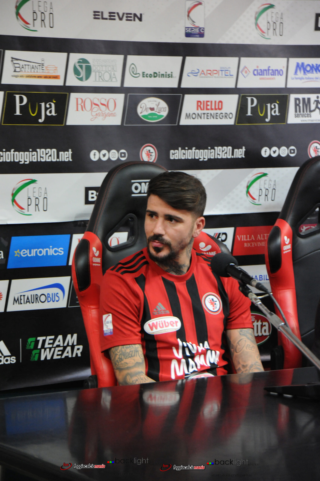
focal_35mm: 120
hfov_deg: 11.4
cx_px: 160
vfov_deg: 17.1
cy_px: 240
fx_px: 1602
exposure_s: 1/60
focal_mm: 120
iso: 3600
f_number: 5.6
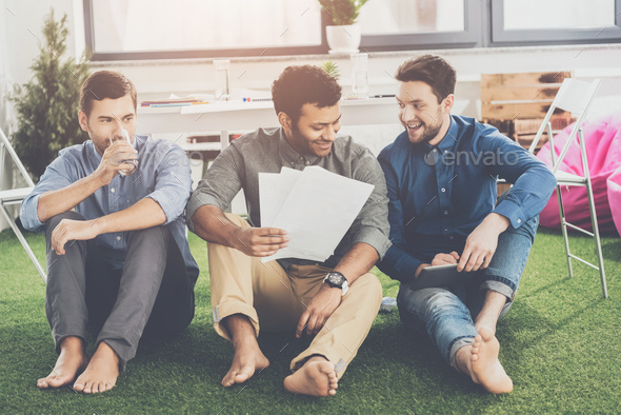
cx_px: 310
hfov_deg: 28.8
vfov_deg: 19.5
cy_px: 208
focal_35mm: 70
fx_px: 1208
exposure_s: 1/100
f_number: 2.8
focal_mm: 70
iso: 100
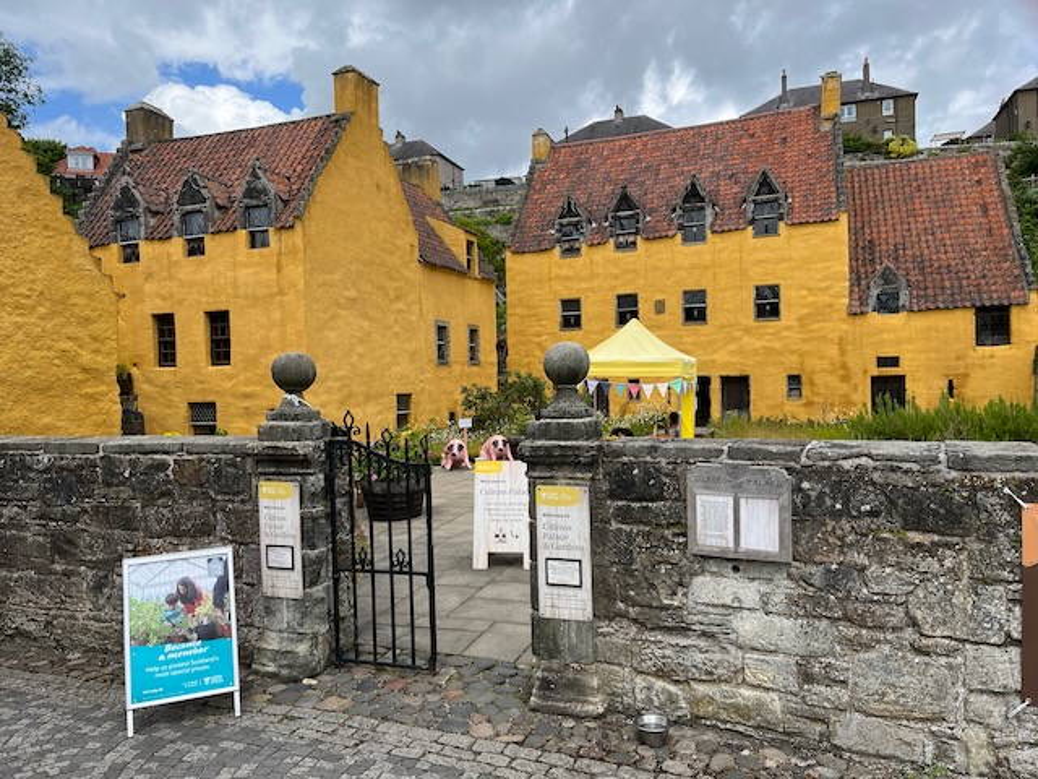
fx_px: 780
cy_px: 390
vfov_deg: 53.1
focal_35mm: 26
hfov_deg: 67.3
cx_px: 519
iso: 50
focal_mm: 5.1
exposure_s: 1/2463
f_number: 1.6
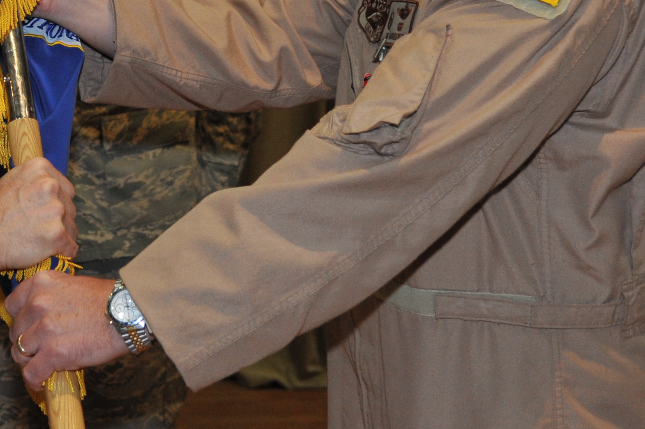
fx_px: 1844
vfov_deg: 13.0
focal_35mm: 103
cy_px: -81
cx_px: 82
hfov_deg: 19.5
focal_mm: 38
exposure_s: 1/125
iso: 1600
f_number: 4
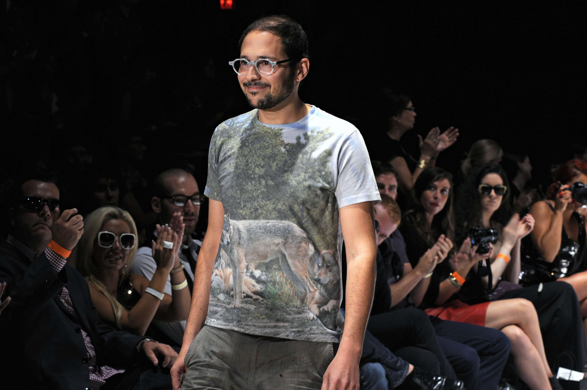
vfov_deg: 13.0
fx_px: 1710
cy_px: 195
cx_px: 294
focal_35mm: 105
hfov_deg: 19.5
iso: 500
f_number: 5.6
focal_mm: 70
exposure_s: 1/100
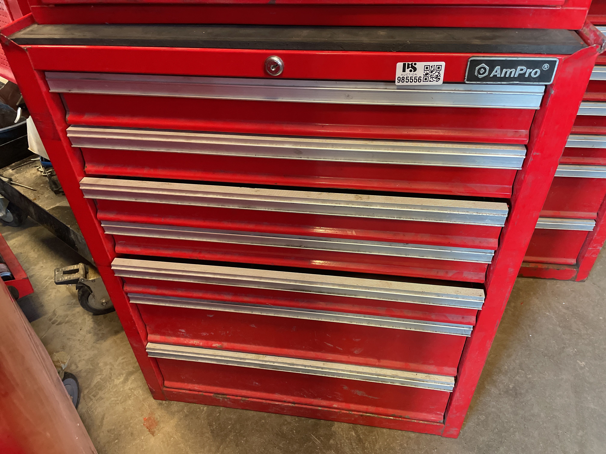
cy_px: 227
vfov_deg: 53.1
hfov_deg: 67.3
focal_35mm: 26
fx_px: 455
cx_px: 303
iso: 500
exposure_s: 1/49
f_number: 1.6
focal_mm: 4.2
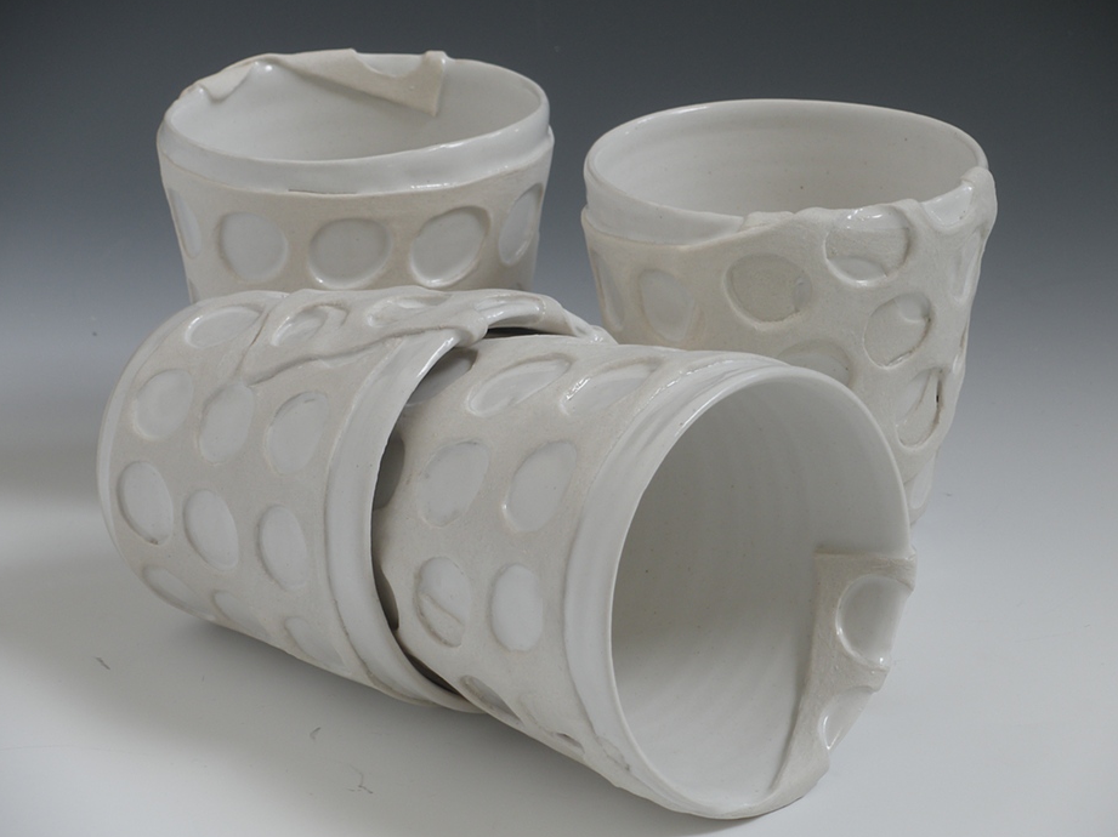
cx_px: 557
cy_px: 433
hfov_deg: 16.2
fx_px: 3939
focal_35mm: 122
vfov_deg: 12.1
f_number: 5.3
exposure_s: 1/16
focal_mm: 21.2
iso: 64
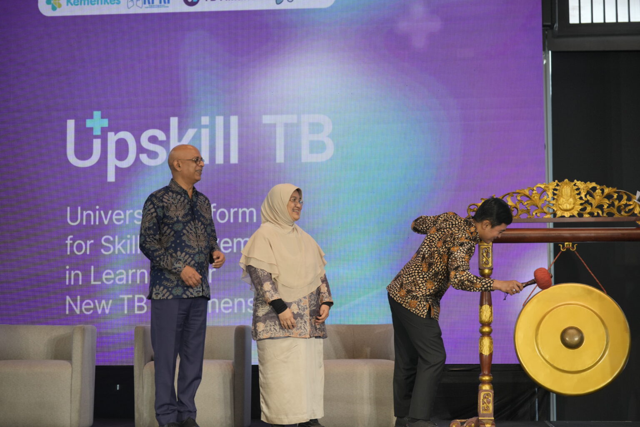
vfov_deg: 19.5
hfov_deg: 28.8
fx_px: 1244
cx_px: 320
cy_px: 214
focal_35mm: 70
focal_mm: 70
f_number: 2.8
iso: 800
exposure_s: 1/250
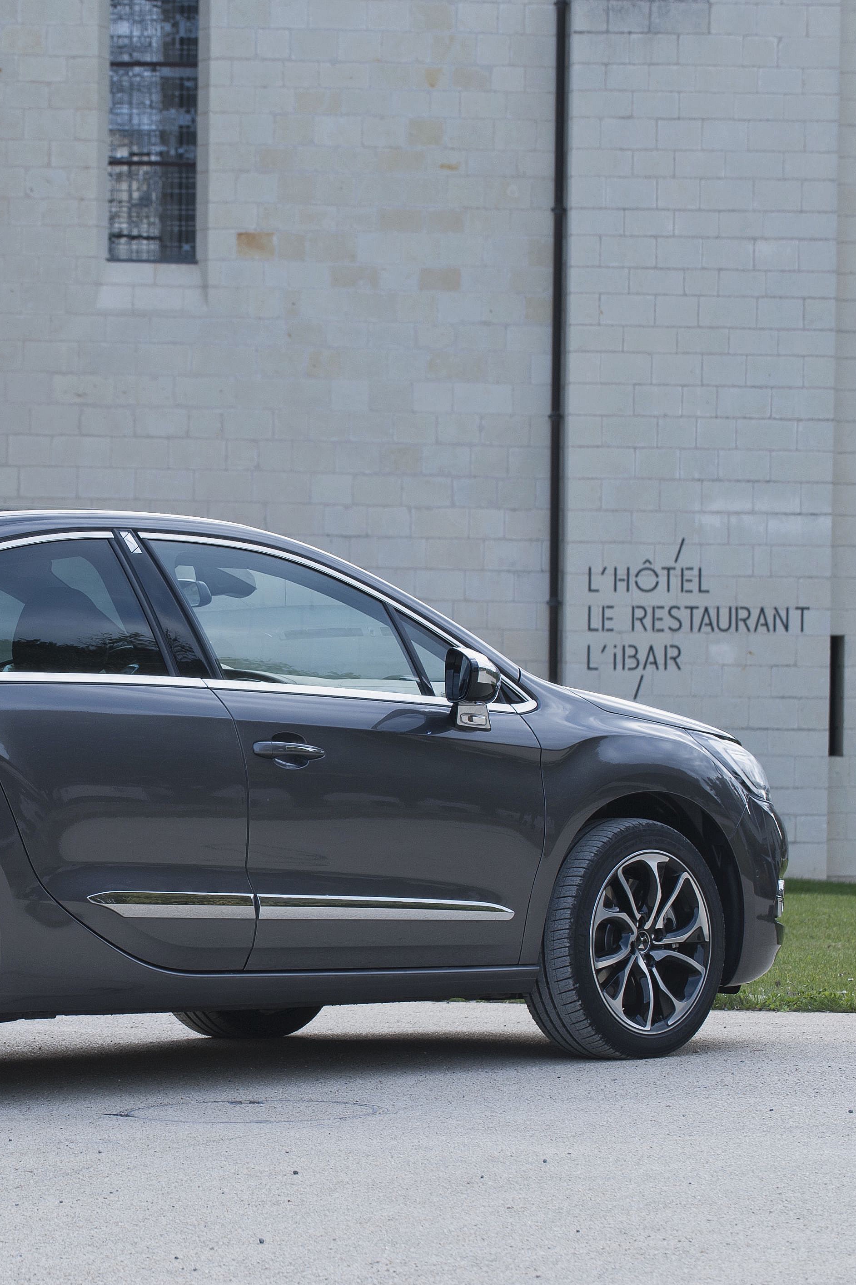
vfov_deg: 13.0
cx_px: 69
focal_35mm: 158
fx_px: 5636
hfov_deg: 8.7
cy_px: 643
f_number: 8
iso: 200
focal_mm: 105
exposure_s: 1/160
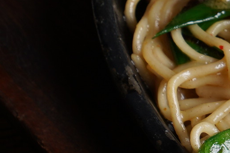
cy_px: -37
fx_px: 3348
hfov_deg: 3.9
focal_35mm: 524
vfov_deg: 2.6
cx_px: 509
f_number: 8
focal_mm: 70
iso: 100
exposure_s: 1/125
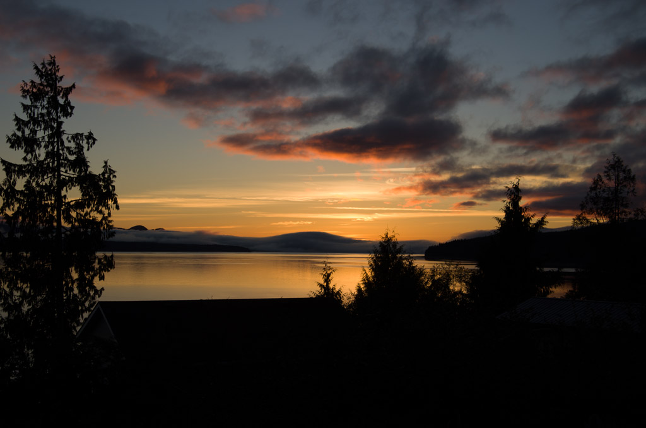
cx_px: 323
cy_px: 214
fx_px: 824
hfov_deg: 42.8
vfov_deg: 29.1
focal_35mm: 46
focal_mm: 31
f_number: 8
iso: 200
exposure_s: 1/400
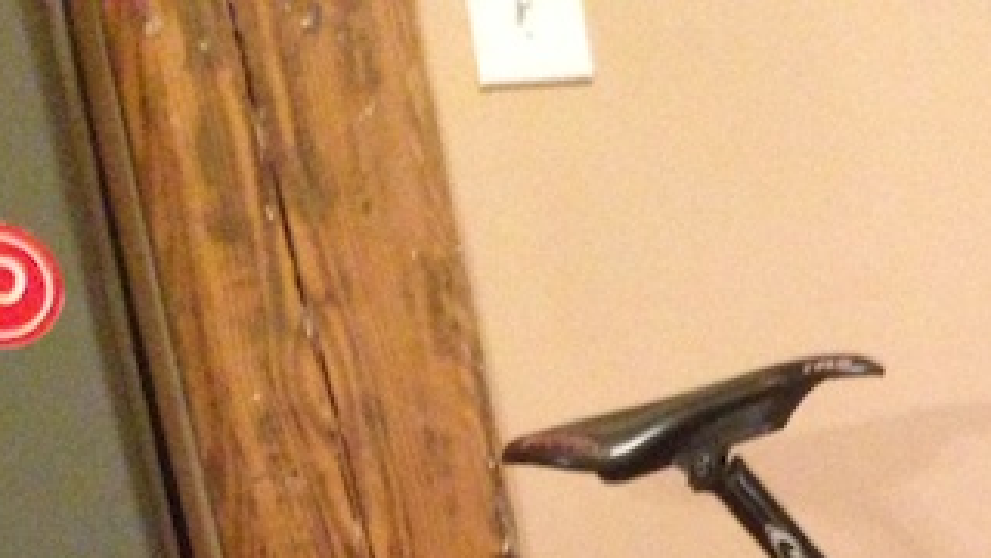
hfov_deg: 21.7
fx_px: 2365
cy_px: 927
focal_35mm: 90
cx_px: 1229
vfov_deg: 12.5
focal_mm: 4.12
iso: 800
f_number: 2.4
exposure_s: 1/15
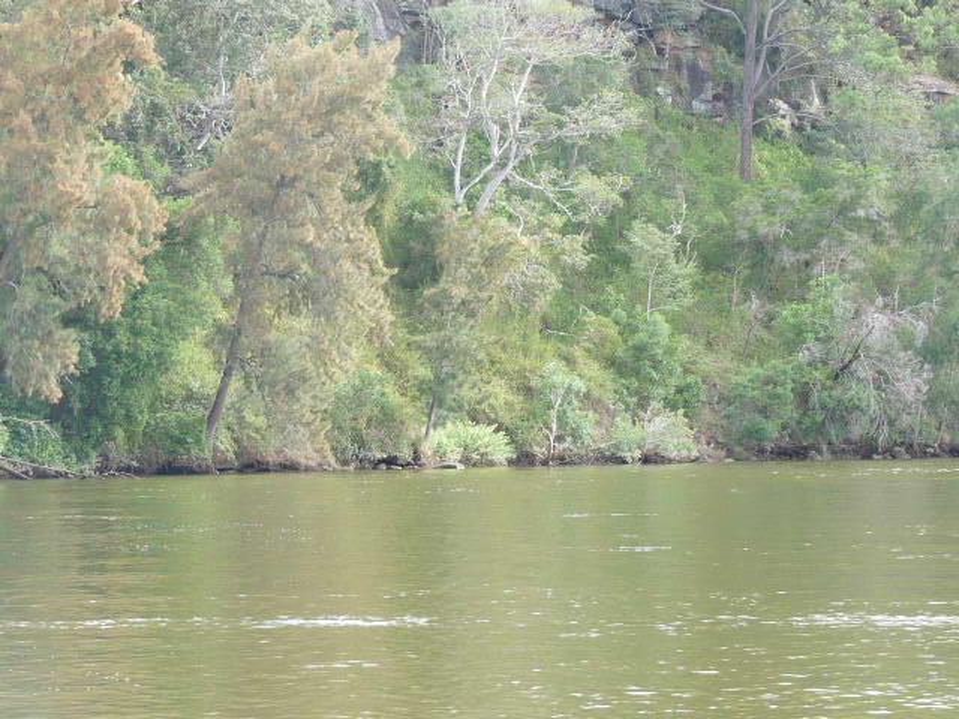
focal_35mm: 119
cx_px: 480
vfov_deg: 12.5
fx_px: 3297
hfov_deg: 16.6
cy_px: 360
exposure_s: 1/100
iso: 100
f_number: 3.4
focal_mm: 11.9
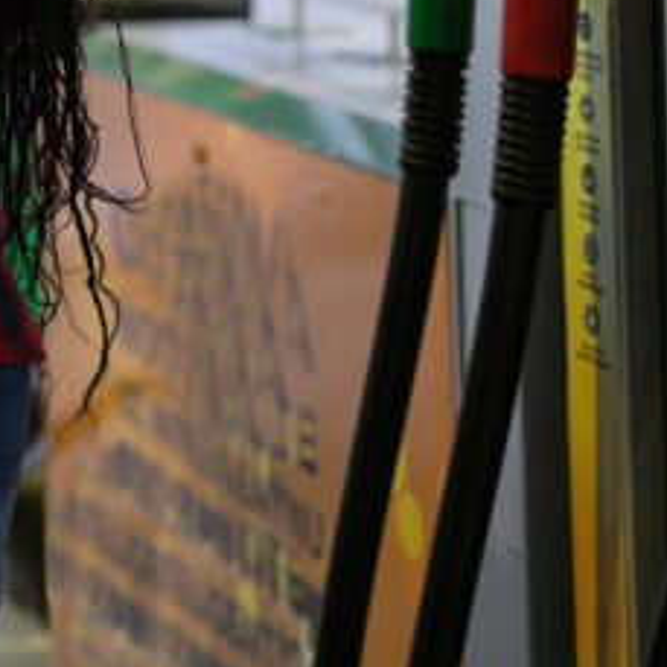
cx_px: -705
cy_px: -264
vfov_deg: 12.6
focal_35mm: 133
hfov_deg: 11.7
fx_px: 2899
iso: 640
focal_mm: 35
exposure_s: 1/320
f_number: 1.4
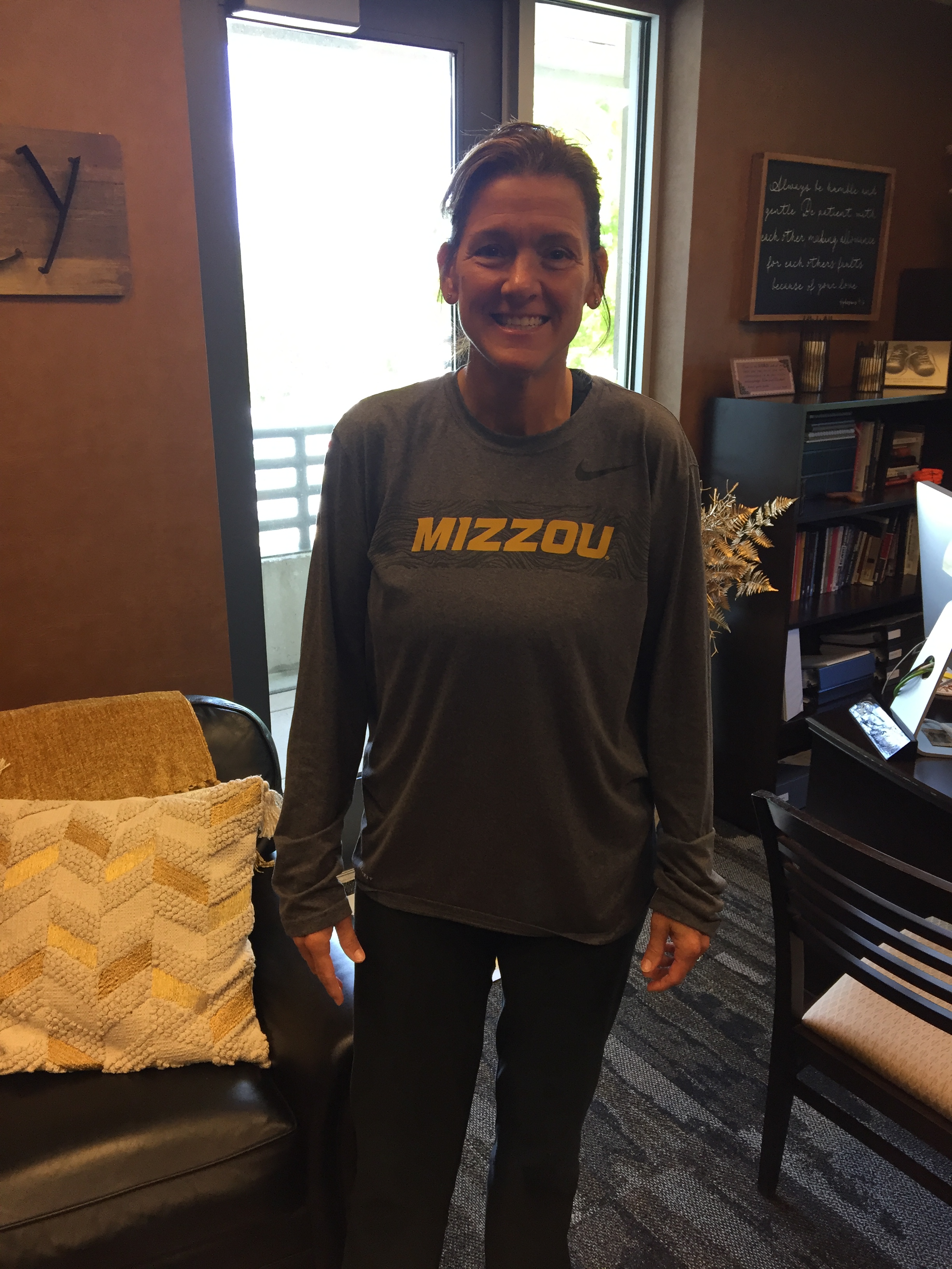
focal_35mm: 29
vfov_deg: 61.7
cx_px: 476
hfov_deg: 48.2
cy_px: 634
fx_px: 1063
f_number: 2.2
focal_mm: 4.15
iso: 40
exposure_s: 1/30
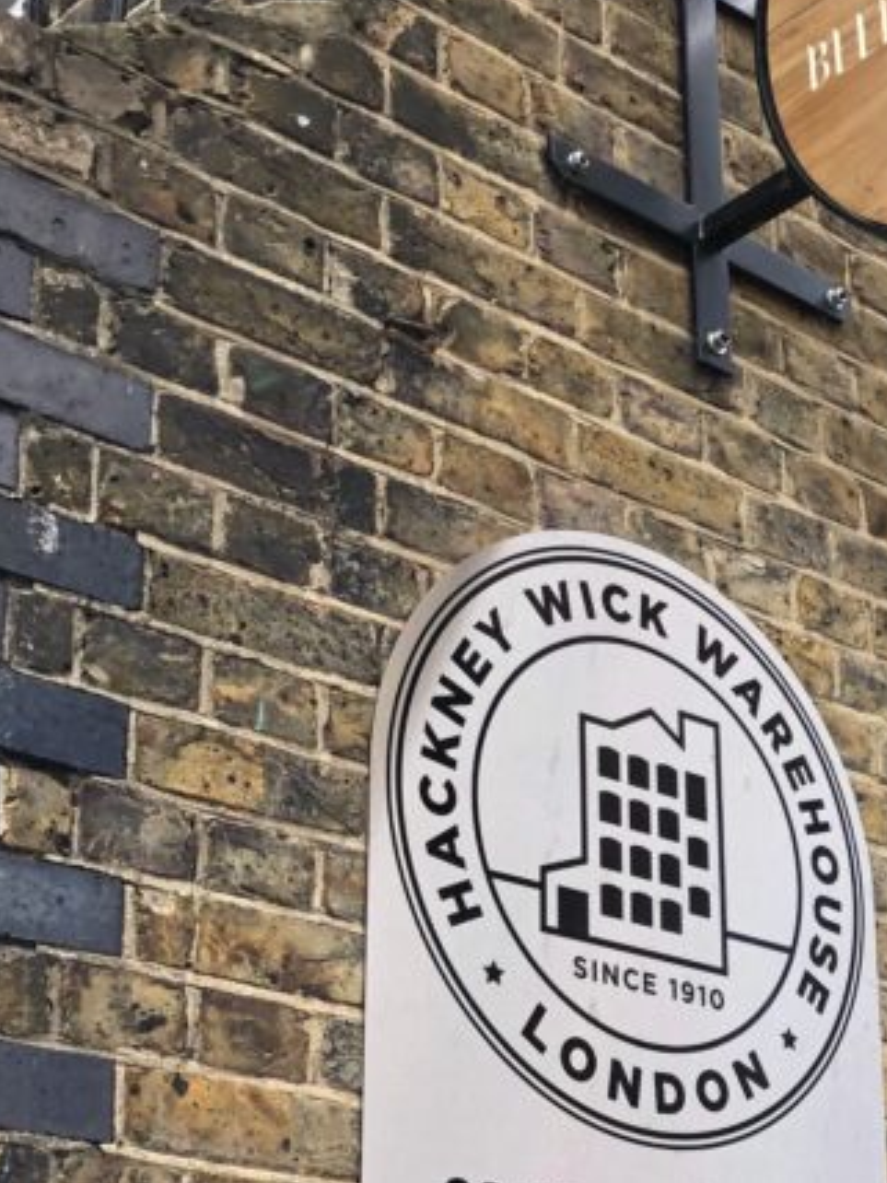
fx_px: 2289
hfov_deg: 20.6
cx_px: 1050
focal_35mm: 67
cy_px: 843
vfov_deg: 28.7
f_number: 1.8
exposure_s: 1/257
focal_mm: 4
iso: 20
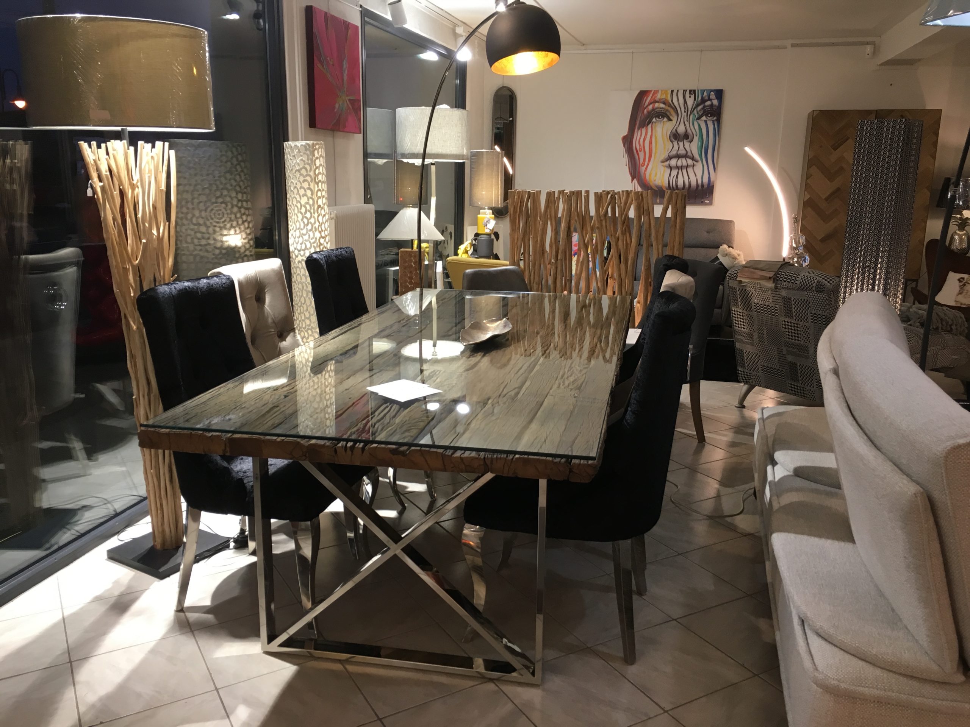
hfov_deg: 61.7
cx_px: 485
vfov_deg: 48.2
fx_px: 813
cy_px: 364
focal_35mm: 29
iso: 100
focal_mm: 4.15
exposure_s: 1/33
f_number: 2.2
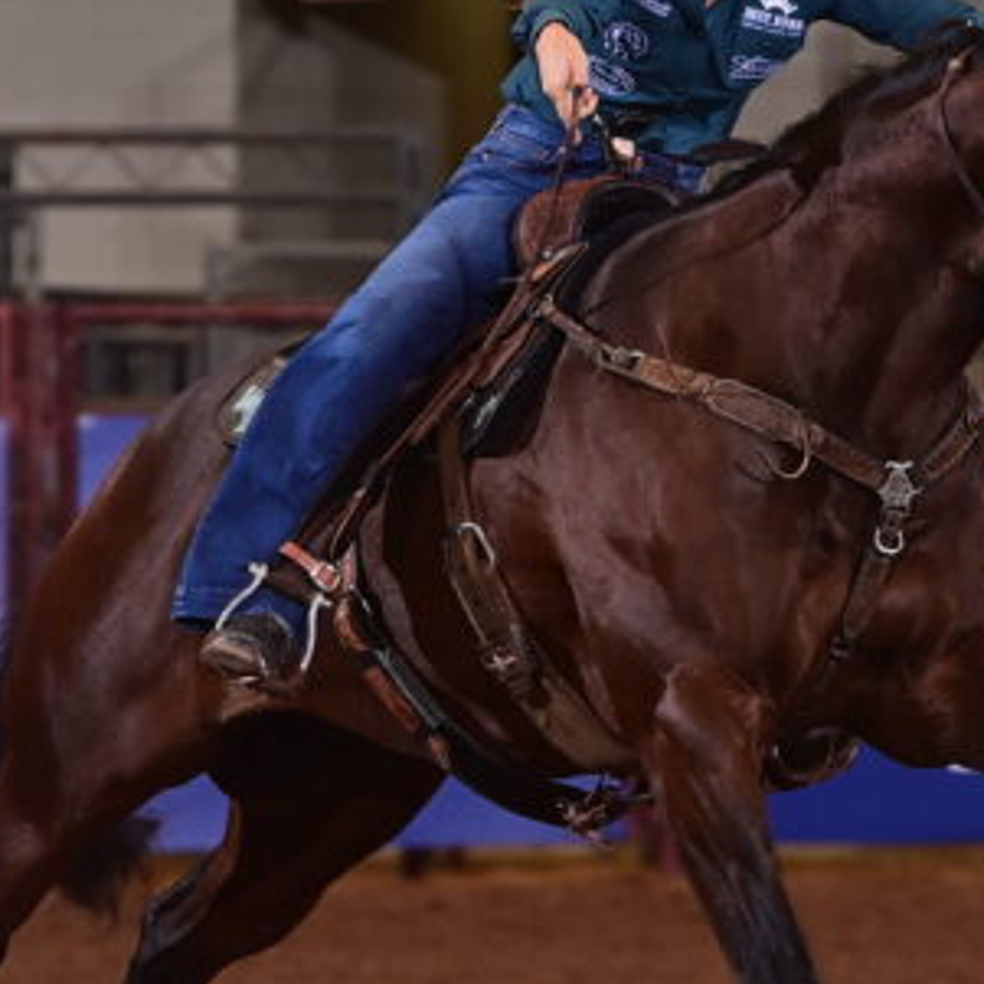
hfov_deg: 3.4
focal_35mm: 520
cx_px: 641
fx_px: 16723
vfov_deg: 3.4
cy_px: 505
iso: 1000
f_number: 4
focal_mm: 200
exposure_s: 1/250
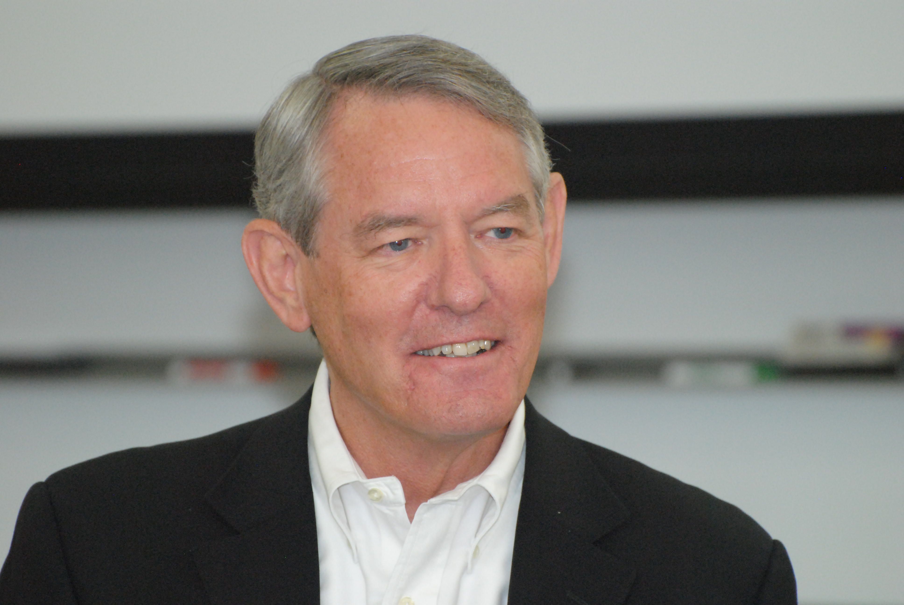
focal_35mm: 405
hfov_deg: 5.1
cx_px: 452
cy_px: 302
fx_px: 10182
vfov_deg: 3.4
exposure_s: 1/200
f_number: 5.6
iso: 1600
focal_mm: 270
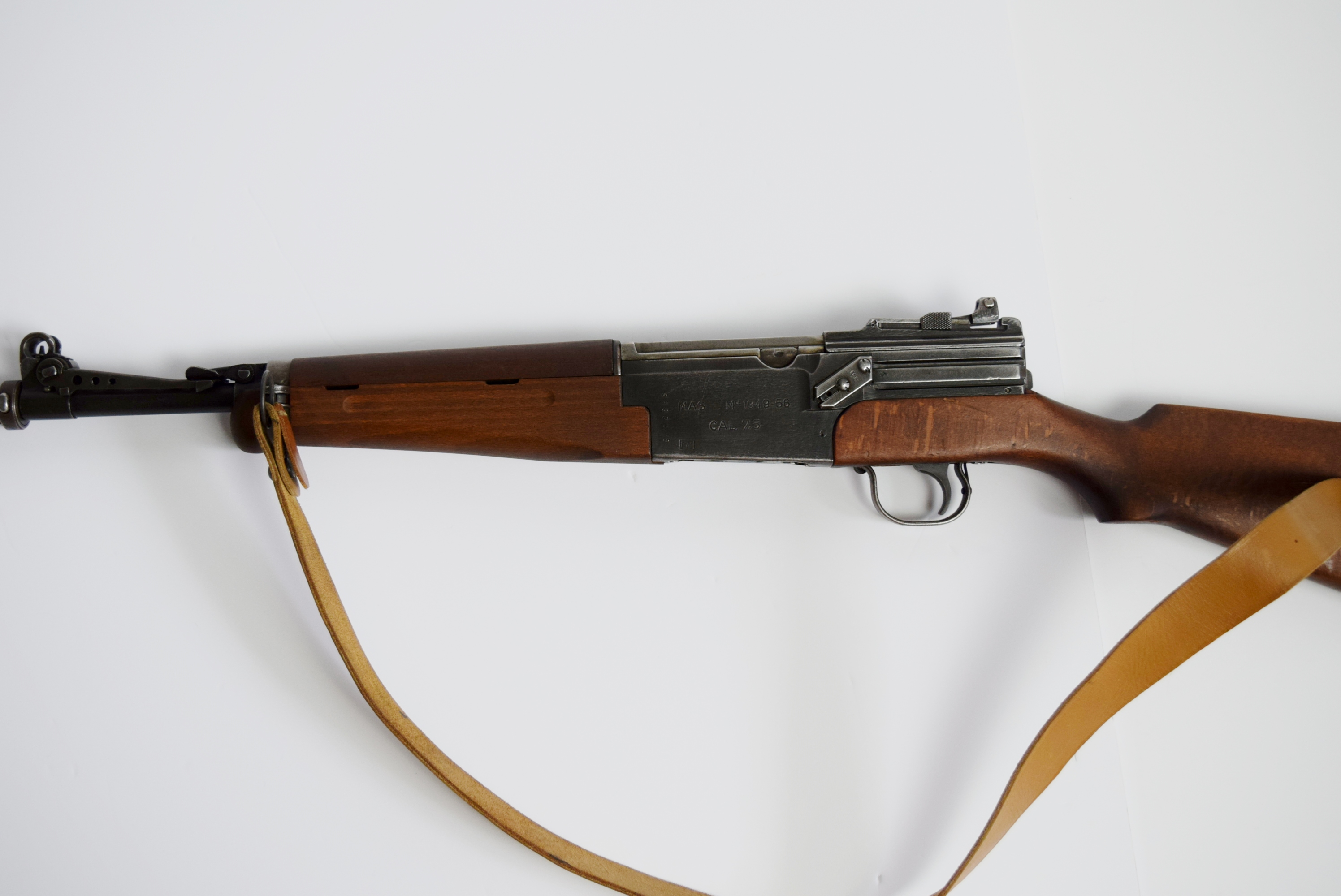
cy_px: 448
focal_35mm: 45
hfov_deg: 43.6
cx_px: 670
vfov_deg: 29.9
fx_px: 1677
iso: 640
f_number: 5.6
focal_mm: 30
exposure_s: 1/125
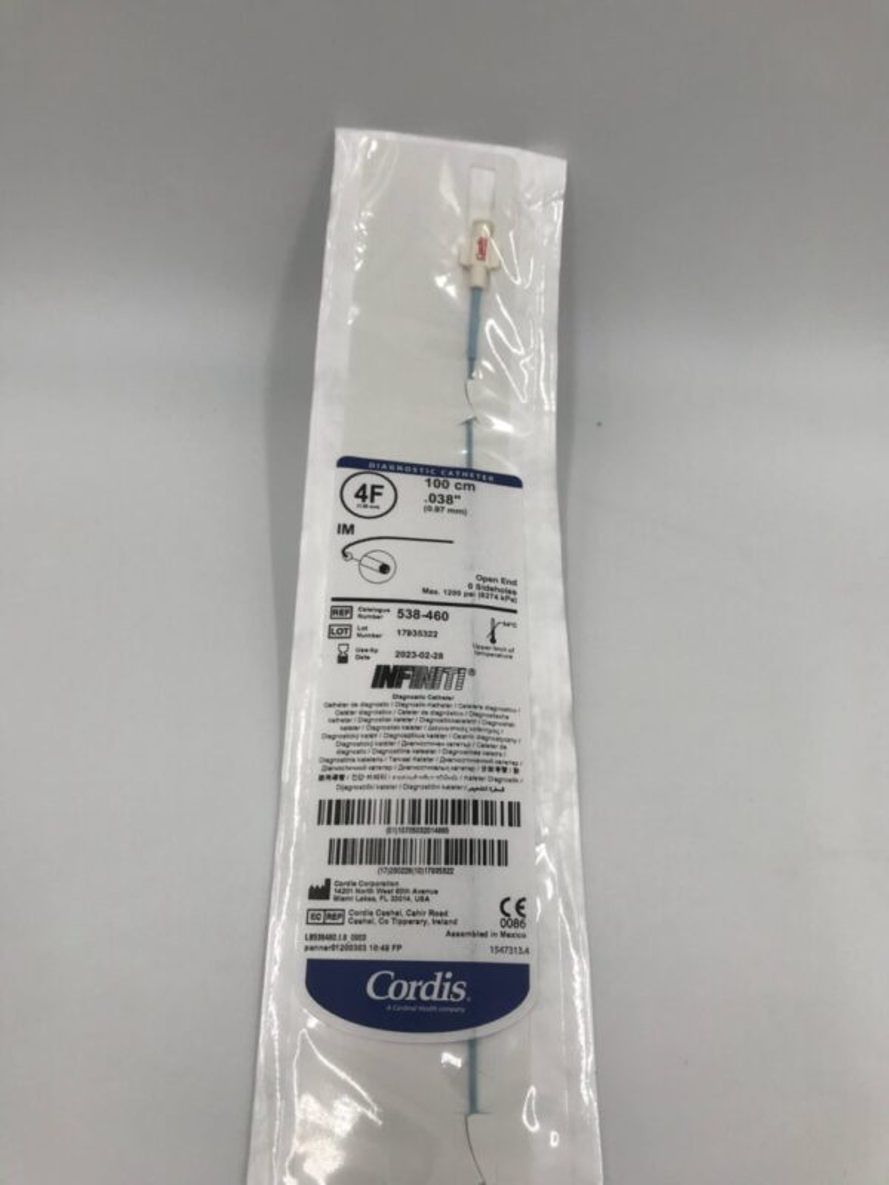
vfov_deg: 63.4
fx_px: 959
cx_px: 444
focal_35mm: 28
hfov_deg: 49.7
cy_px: 592
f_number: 1.8
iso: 20
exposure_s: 1/210
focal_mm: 3.99
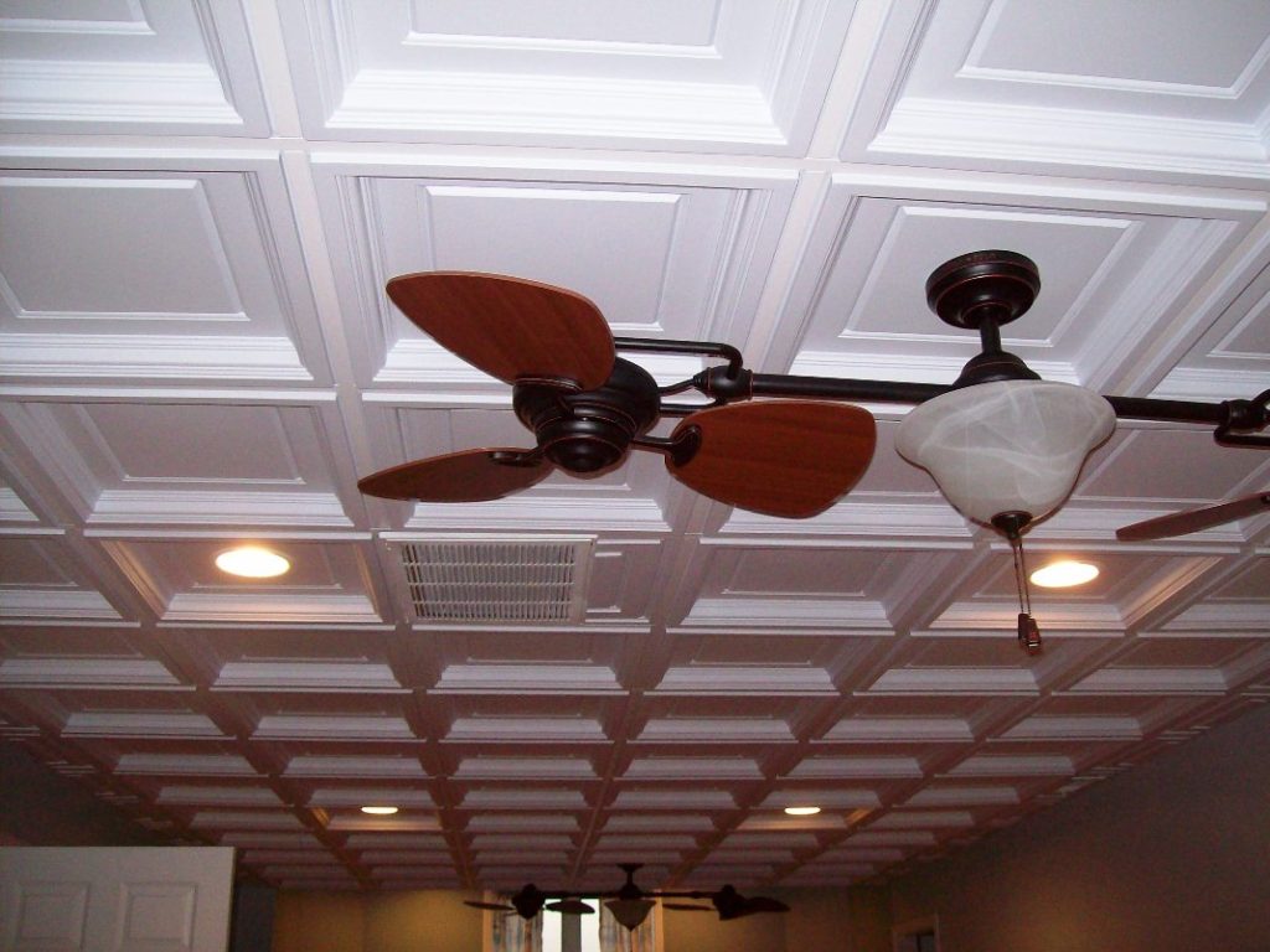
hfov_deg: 51.4
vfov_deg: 39.7
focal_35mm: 36
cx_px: 635
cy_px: 476
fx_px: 1321
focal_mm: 6
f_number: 2.7
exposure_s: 1/64
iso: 200
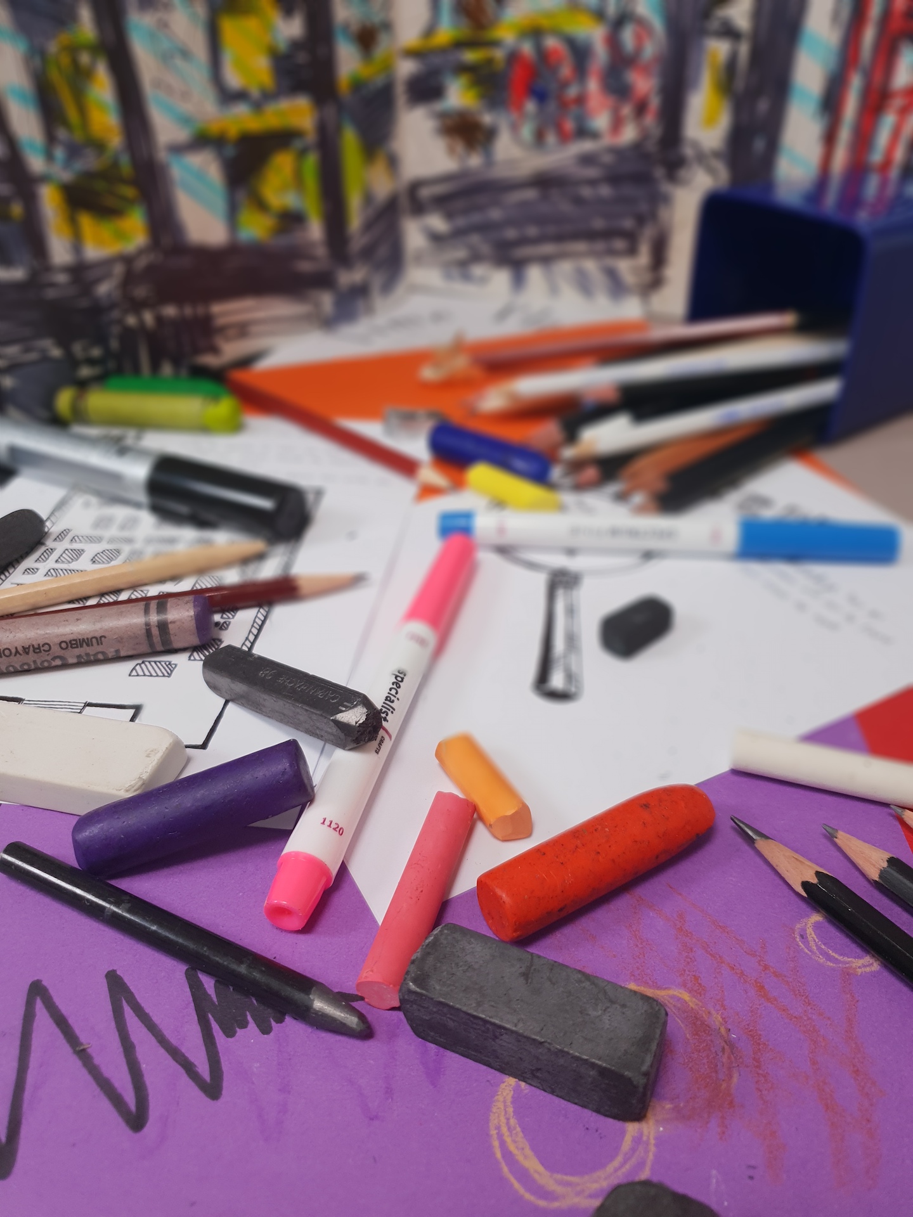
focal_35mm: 26
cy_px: 608
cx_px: 456
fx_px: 914
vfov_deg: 67.3
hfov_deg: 53.1
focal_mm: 4.3
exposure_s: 1/100
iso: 64
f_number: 1.5
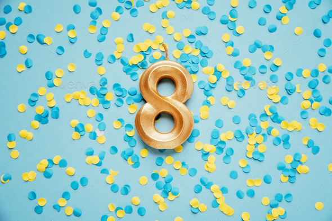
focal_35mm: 70
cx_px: 166
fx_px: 646
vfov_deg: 19.5
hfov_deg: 28.8
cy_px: 110
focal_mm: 70
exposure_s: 1/125
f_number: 6.3
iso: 160
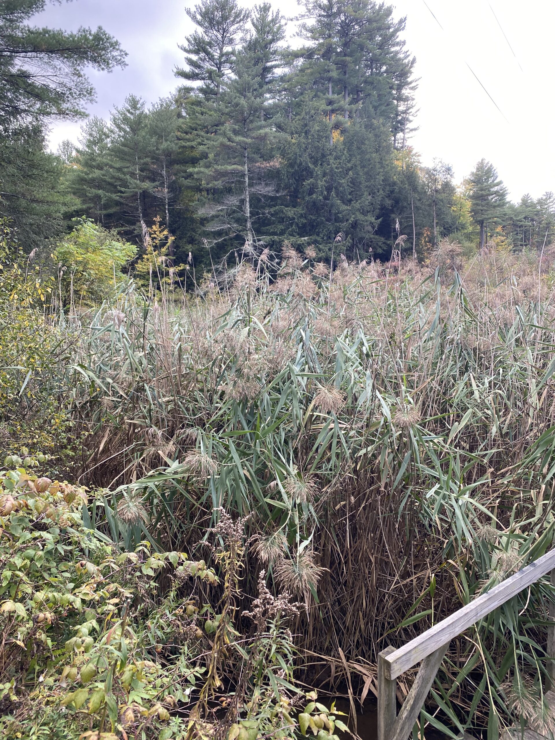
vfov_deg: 67.3
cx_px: 278
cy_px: 370
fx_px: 556
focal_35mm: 26
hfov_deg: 53.1
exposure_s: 1/122
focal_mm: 4.25
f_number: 1.8
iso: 32
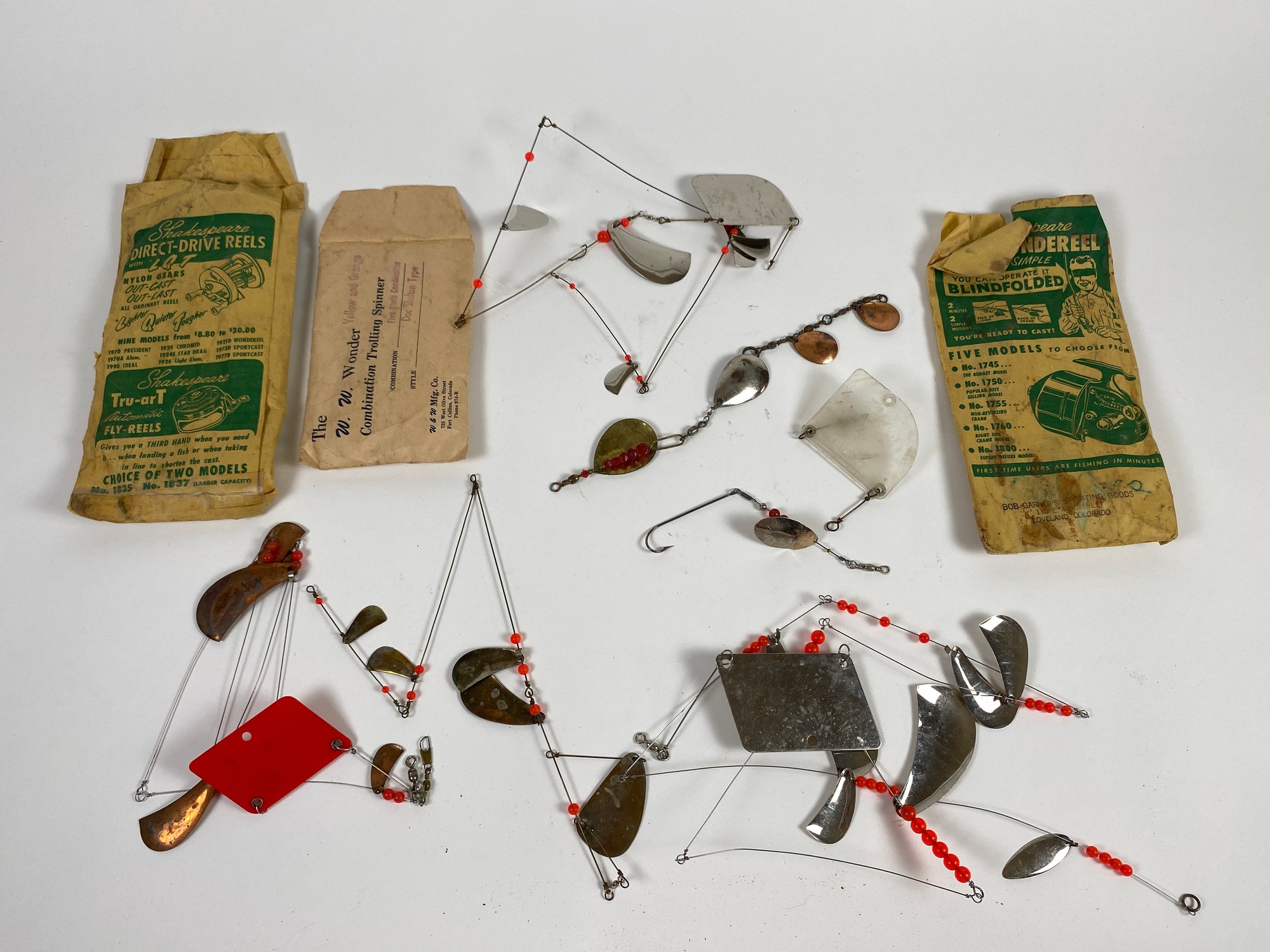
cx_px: 635
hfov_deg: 67.3
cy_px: 476
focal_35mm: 26
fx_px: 954
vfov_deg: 53.1
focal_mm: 4.25
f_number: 1.8
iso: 32
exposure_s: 1/120
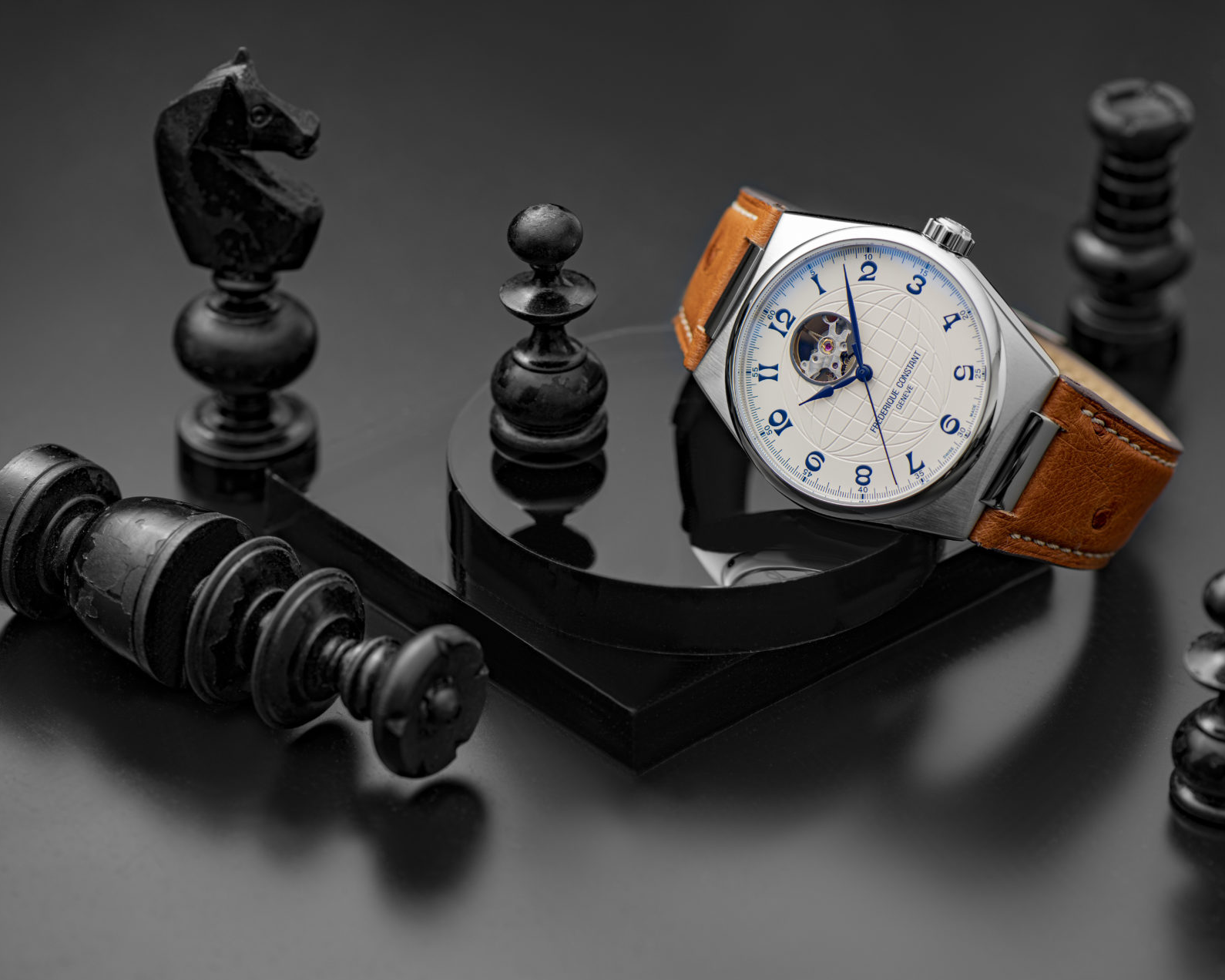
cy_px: 492
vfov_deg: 13.0
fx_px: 4314
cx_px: 666
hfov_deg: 16.2
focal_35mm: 119
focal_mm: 105
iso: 31
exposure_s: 1/200
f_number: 7.1
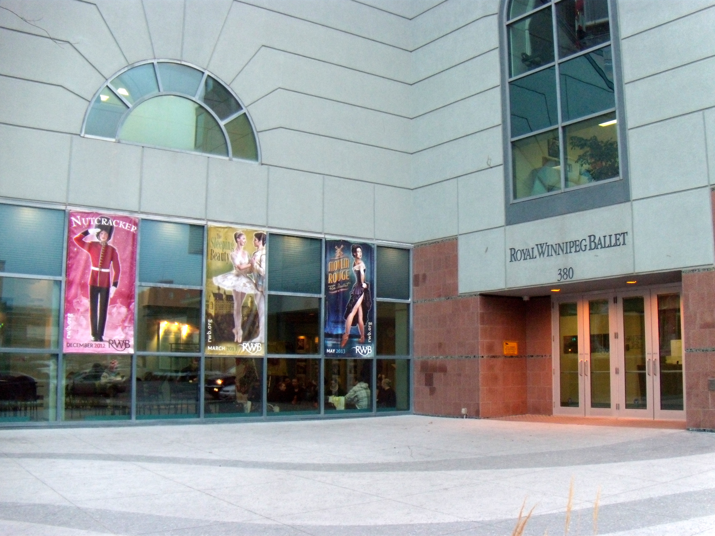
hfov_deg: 51.4
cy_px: 268
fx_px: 744
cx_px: 358
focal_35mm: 36
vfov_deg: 39.7
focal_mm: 6.4
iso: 400
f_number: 3.6
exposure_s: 1/30
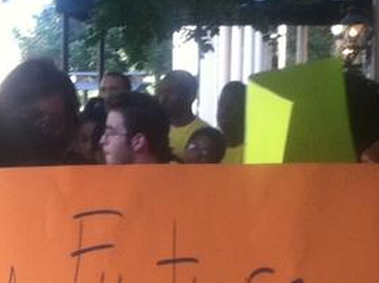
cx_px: 29
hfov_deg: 12.9
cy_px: 335
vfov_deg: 9.6
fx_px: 1661
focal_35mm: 152
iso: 100
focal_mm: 3.85
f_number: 2.8
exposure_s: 1/60
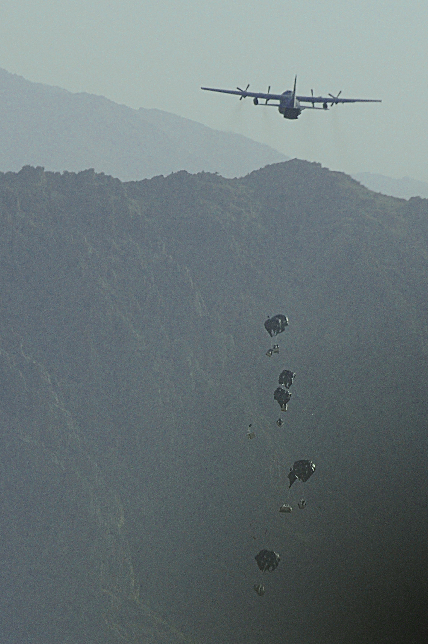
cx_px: 214
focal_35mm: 300
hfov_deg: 4.6
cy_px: 322
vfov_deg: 6.9
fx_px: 5363
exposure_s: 1/800
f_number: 7.1
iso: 250
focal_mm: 200
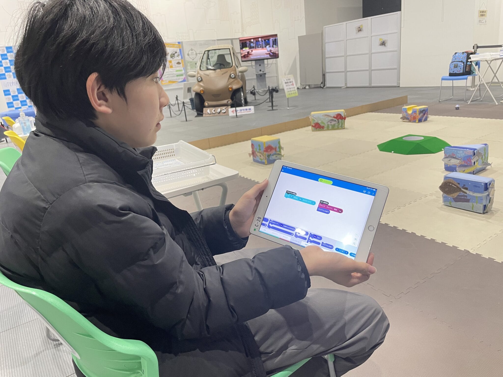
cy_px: 188
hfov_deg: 67.3
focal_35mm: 26
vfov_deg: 53.1
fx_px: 378
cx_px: 252
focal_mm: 4.2
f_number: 1.6
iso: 80
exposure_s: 1/50
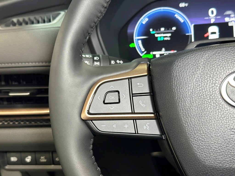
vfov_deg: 30.3
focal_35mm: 48
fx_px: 326
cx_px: 118
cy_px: 88
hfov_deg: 39.7
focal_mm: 6.86
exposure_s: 1/40
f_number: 1.78
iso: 400
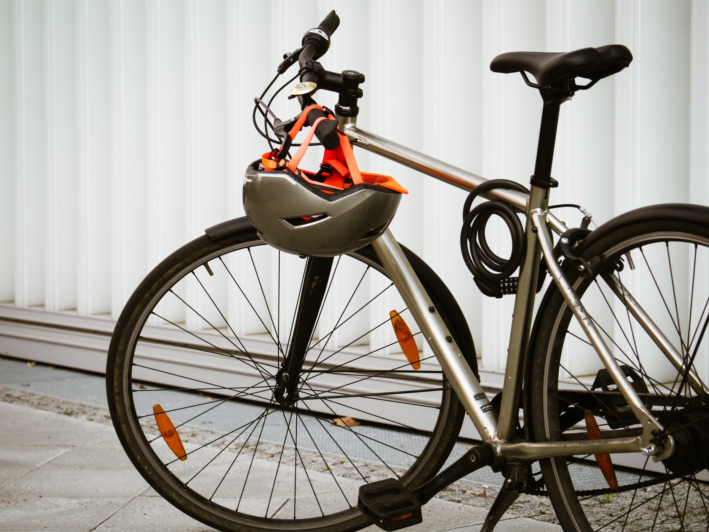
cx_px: 354
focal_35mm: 90
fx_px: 1844
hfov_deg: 21.8
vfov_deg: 16.4
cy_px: 266
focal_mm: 45
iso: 160
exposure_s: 1/500
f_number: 4
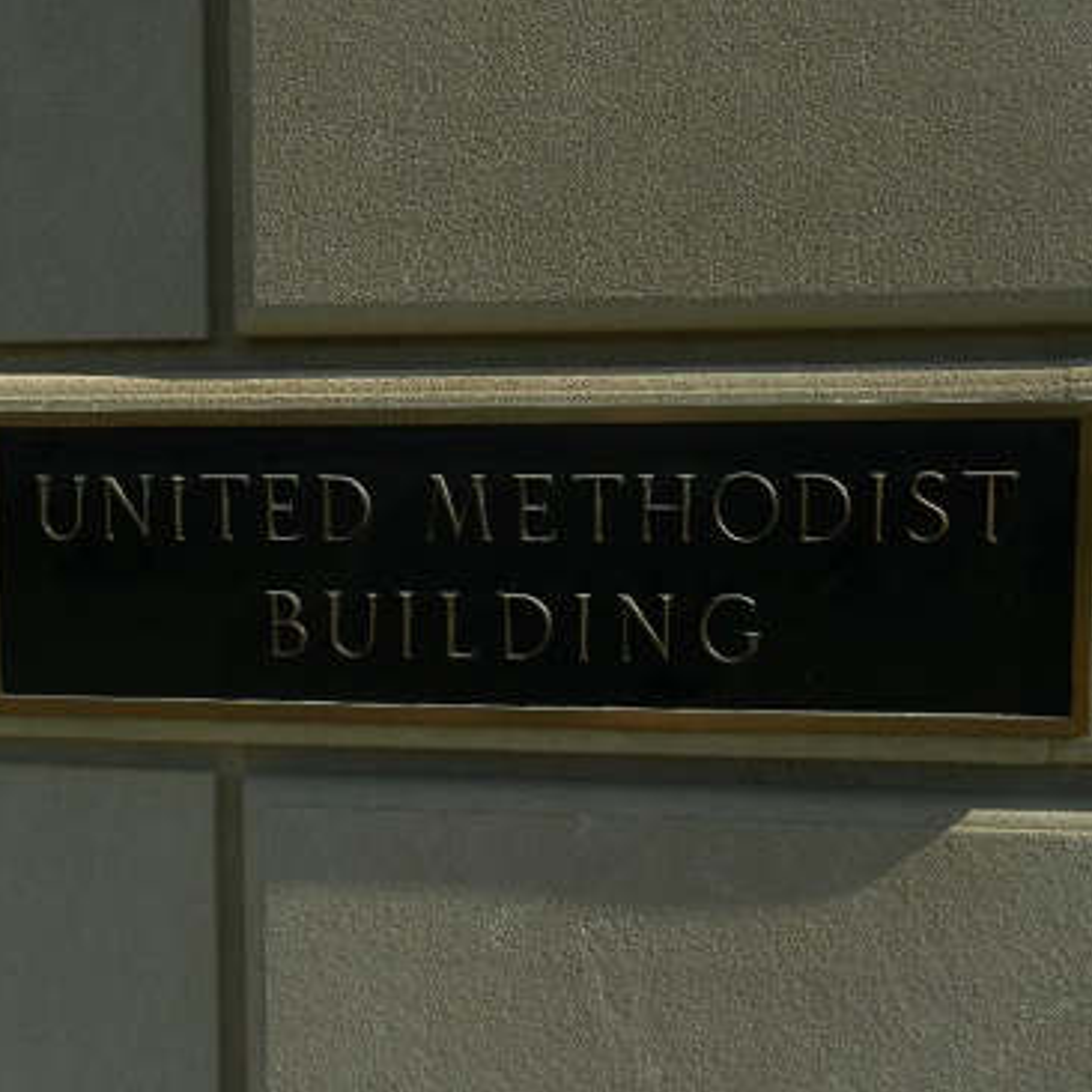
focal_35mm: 34
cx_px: 433
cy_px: 536
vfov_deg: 48.4
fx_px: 1213
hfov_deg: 48.1
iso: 80
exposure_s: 1/160
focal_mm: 4.9
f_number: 8
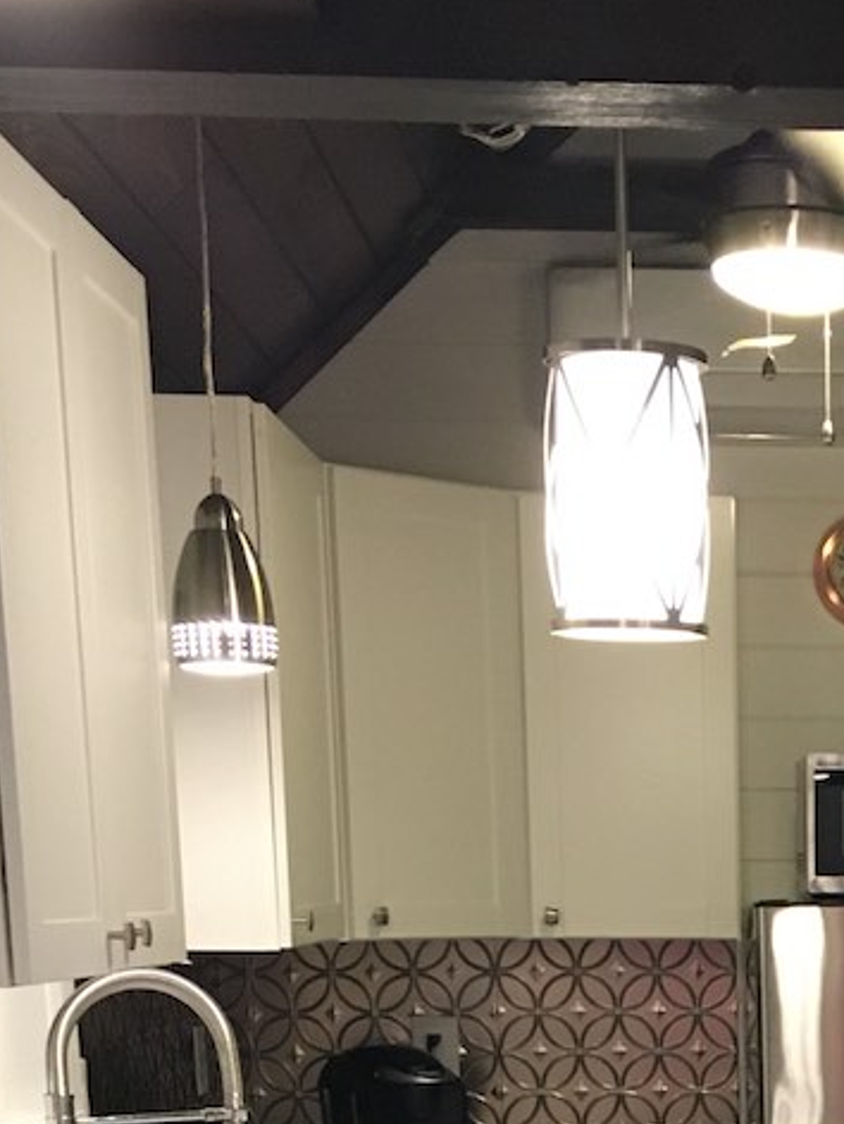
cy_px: 1478
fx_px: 2727
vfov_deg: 21.0
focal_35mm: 84
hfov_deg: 16.9
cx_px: 966
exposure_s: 1/30
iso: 125
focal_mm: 4.15
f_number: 2.2
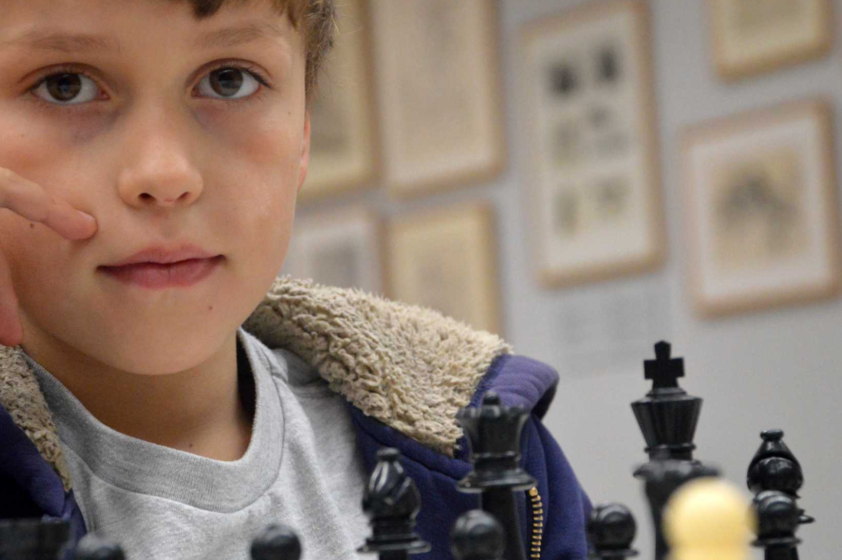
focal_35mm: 150
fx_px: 3505
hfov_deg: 13.7
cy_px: 314
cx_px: 386
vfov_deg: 9.1
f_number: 5.6
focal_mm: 80
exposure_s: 1/80
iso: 3200
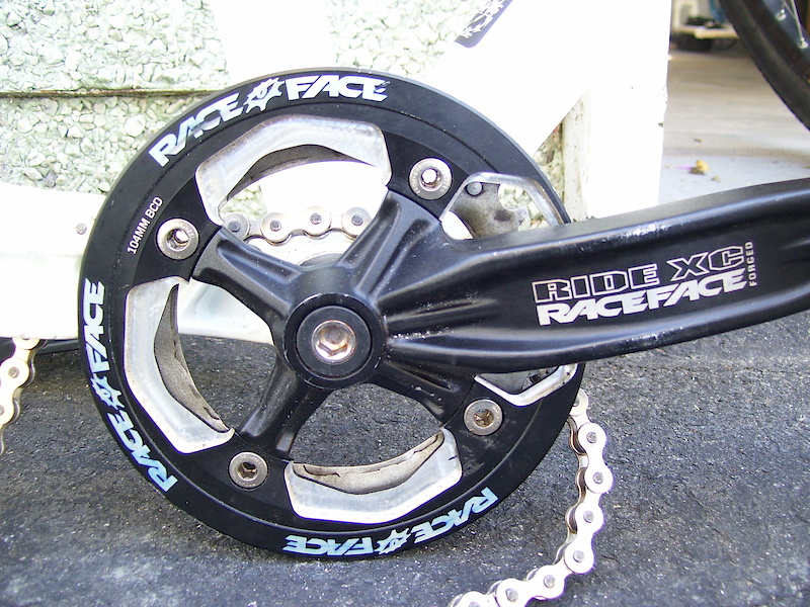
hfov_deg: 50.1
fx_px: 866
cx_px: 405
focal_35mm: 37
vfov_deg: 38.7
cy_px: 304
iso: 125
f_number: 2.7
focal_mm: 6
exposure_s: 1/30
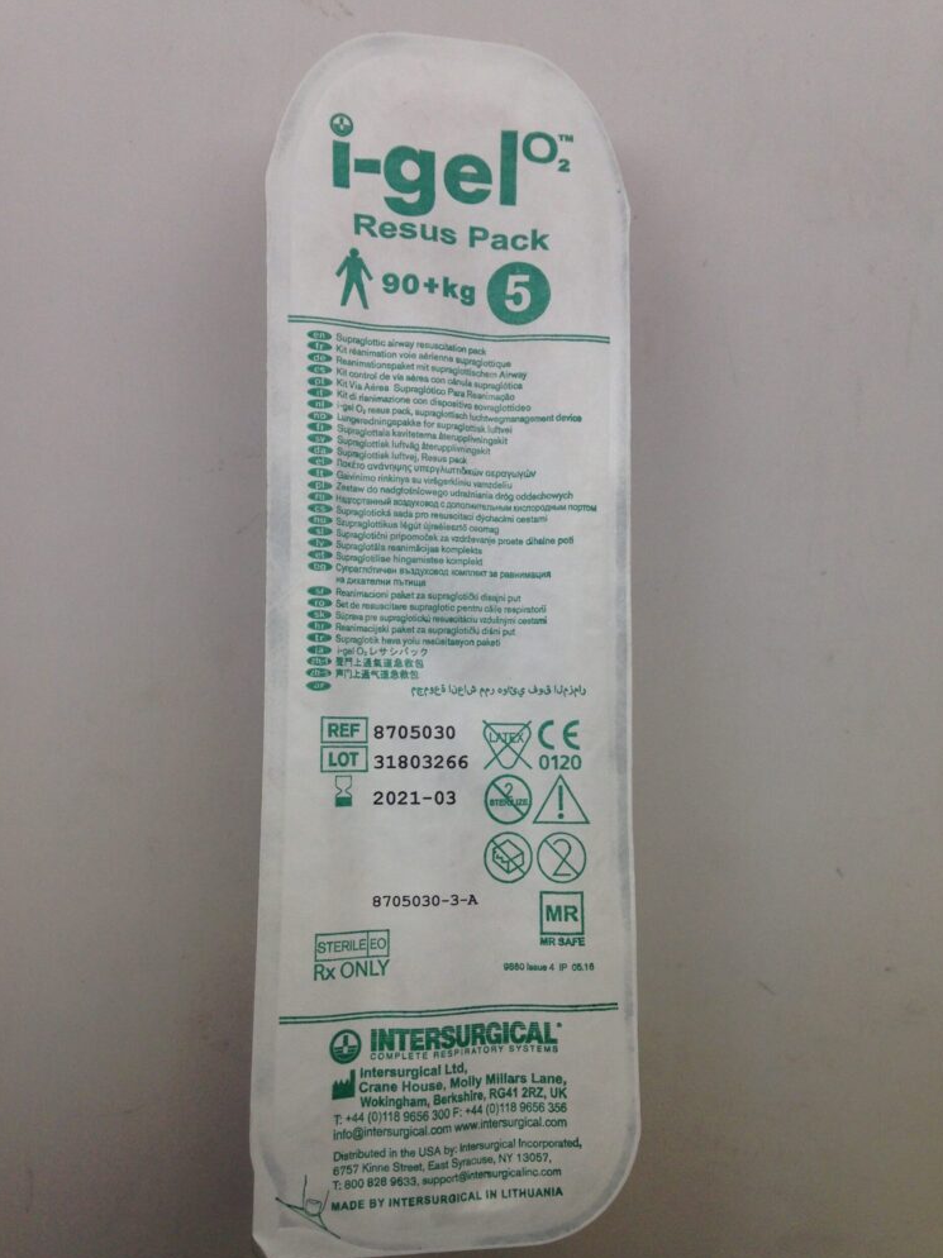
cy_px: 626
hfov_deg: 41.8
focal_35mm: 34
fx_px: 1235
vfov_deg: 54.0
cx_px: 462
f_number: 2.4
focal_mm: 4.12
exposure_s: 1/120
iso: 80
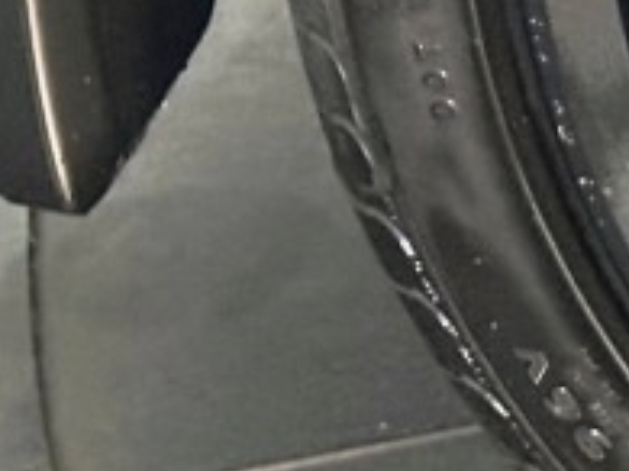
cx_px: 1458
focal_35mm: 252
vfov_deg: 5.9
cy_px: -145
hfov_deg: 7.4
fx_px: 4576
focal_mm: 6.86
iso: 640
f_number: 1.78
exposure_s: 1/24
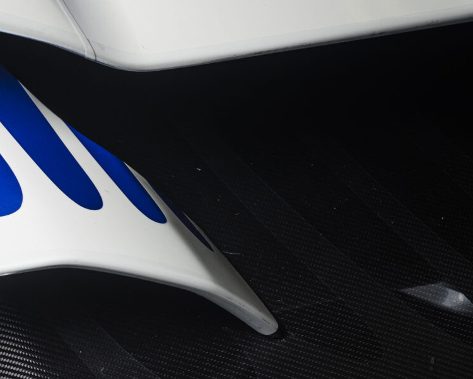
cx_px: -54
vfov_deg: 12.5
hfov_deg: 15.2
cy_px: 190
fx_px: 1722
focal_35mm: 123
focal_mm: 48
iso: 100
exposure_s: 1/100
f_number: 8
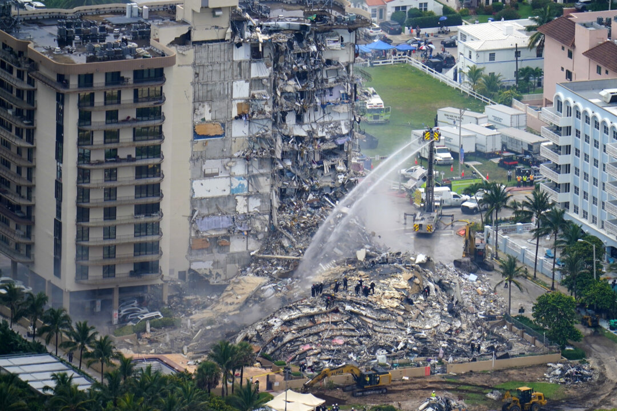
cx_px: 308
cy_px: 206
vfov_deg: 1.7
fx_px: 13710
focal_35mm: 800
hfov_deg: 2.6
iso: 640
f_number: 5.6
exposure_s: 1/2500
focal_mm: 800
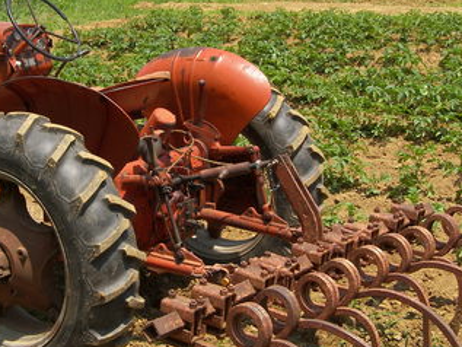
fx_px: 1015
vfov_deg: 19.4
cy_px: 159
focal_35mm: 76
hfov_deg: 25.4
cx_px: 136
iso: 50
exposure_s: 1/800
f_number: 3.2
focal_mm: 7.3
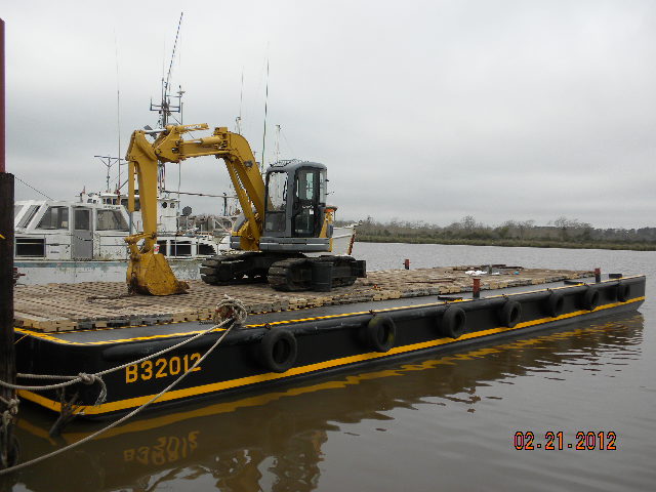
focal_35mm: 37
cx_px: 328
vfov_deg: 38.7
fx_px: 701
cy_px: 246
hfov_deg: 50.1
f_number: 3.5
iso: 64
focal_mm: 6.6
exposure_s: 1/355
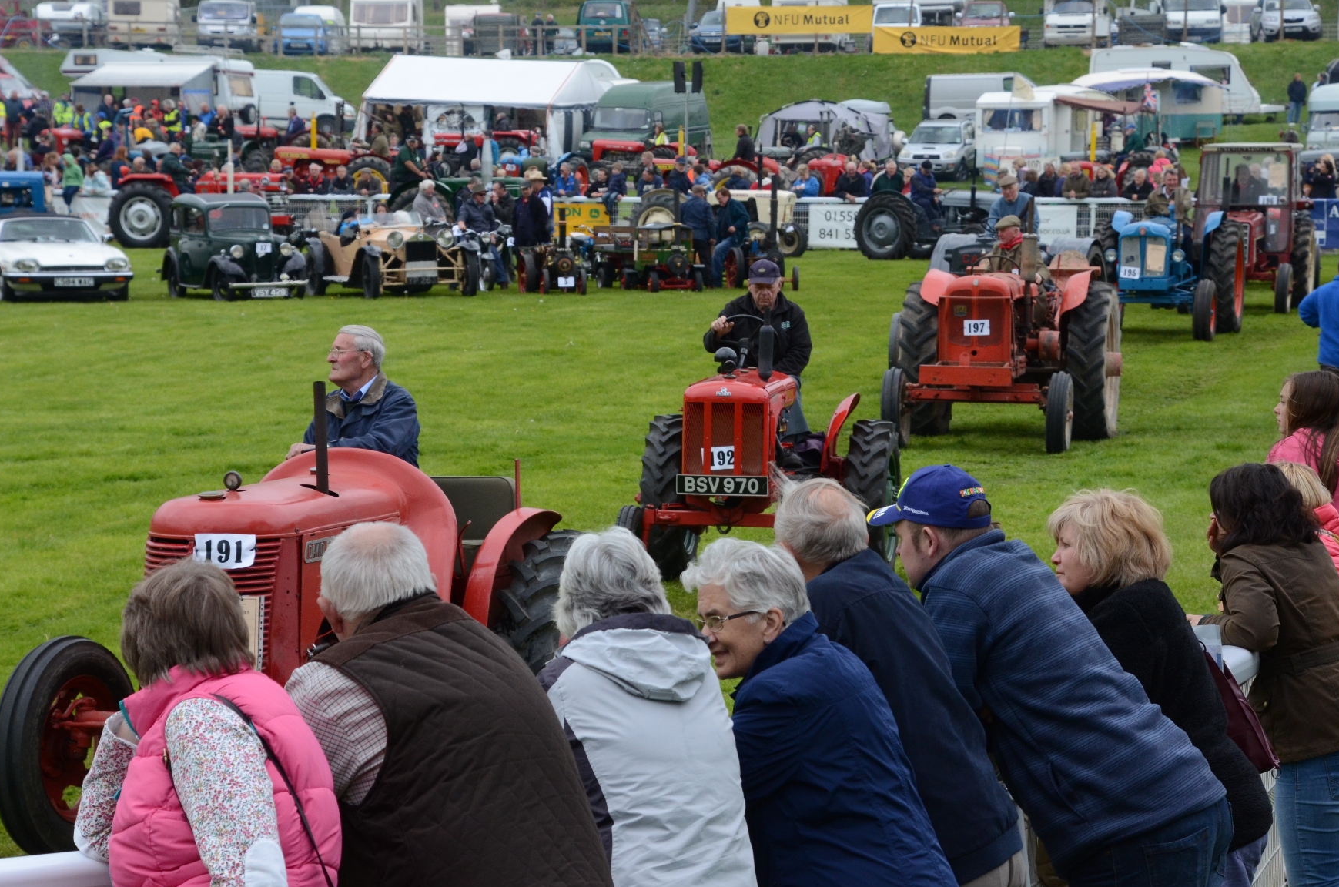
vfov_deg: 11.5
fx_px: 4417
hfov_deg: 17.2
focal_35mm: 119
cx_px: 628
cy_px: 396
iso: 800
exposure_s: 1/800
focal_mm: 70
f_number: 7.1
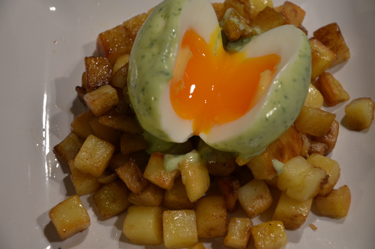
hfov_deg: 19.5
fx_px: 1091
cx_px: 188
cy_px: 124
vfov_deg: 13.0
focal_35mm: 105
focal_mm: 70
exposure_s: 1/50
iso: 800
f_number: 5.3
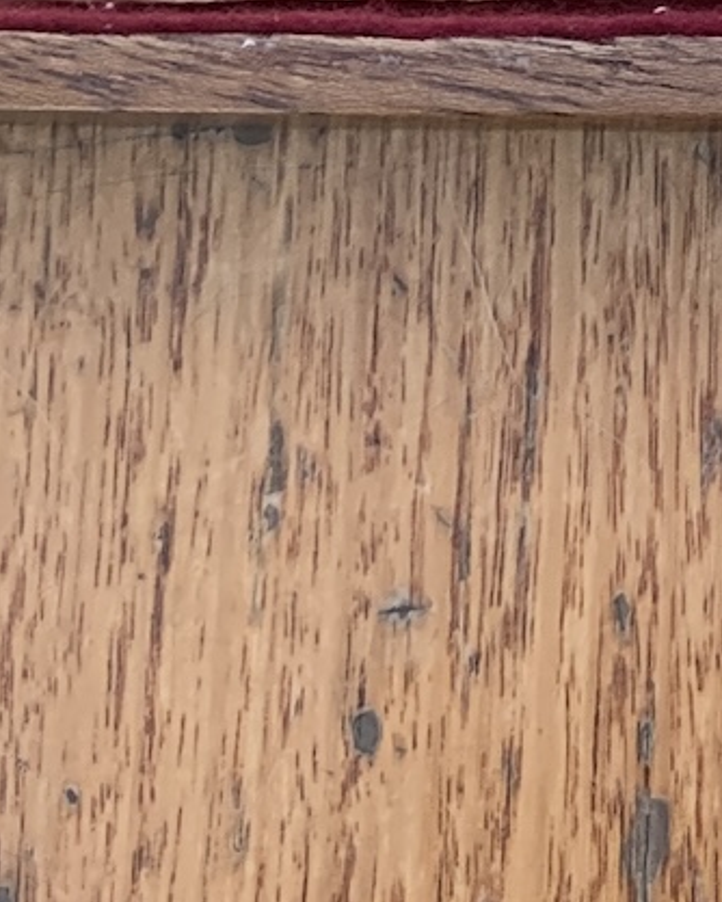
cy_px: -1023
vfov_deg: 12.1
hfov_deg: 10.6
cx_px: 1246
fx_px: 3683
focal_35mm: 138
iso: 250
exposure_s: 1/60
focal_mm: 4.25
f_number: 1.8
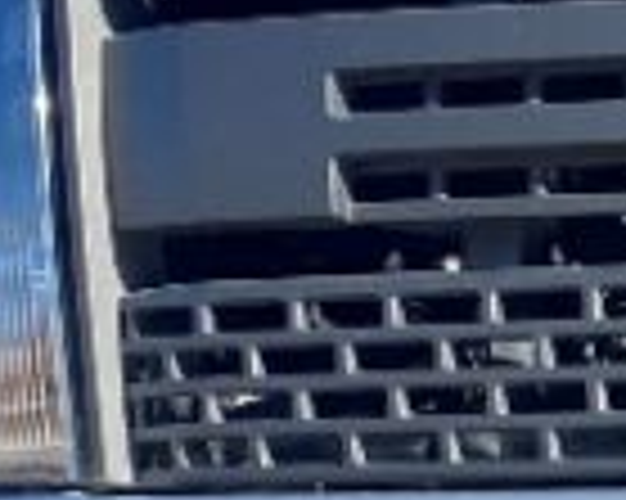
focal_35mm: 140
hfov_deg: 11.6
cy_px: 842
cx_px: 1450
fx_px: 2592
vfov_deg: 10.5
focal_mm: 4.25
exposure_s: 1/1565
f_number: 1.8
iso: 32
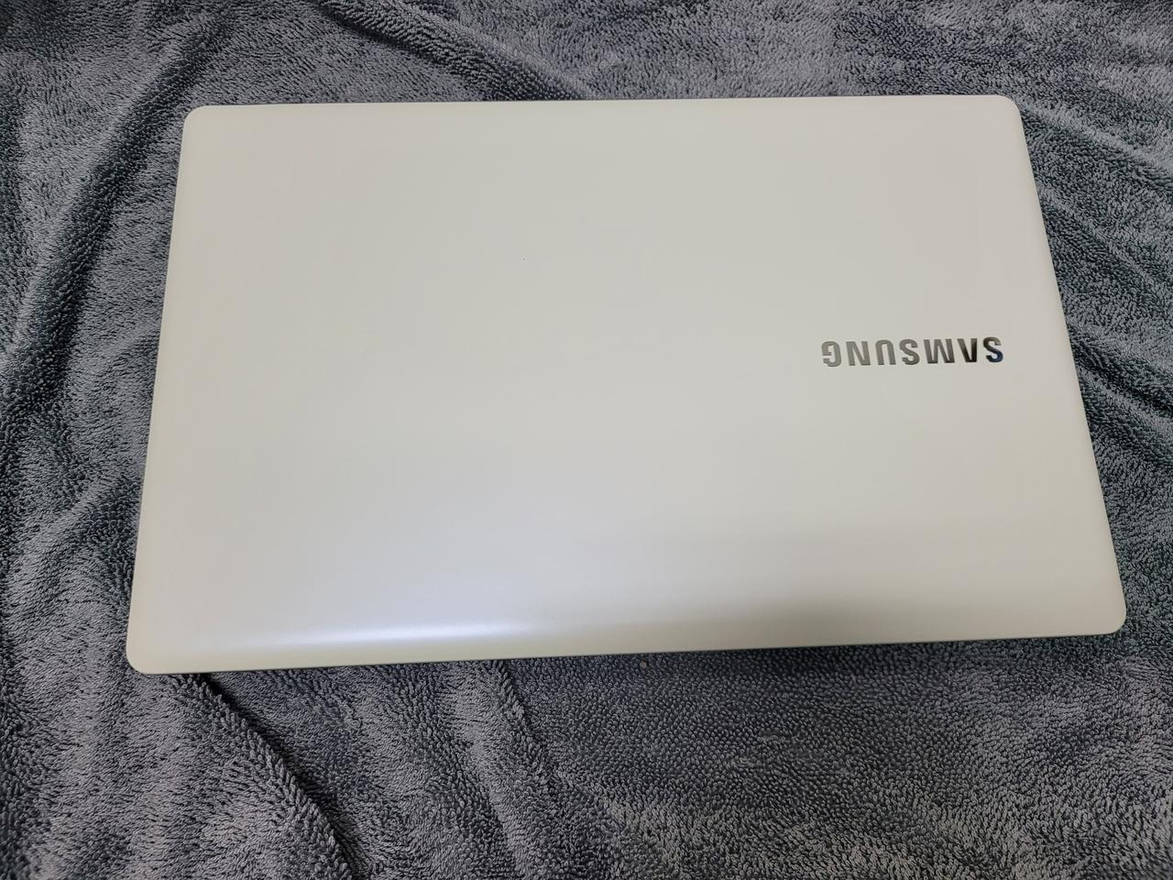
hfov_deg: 67.3
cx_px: 586
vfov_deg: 53.1
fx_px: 881
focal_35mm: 26
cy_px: 440
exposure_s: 1/120
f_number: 1.8
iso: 320
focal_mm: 5
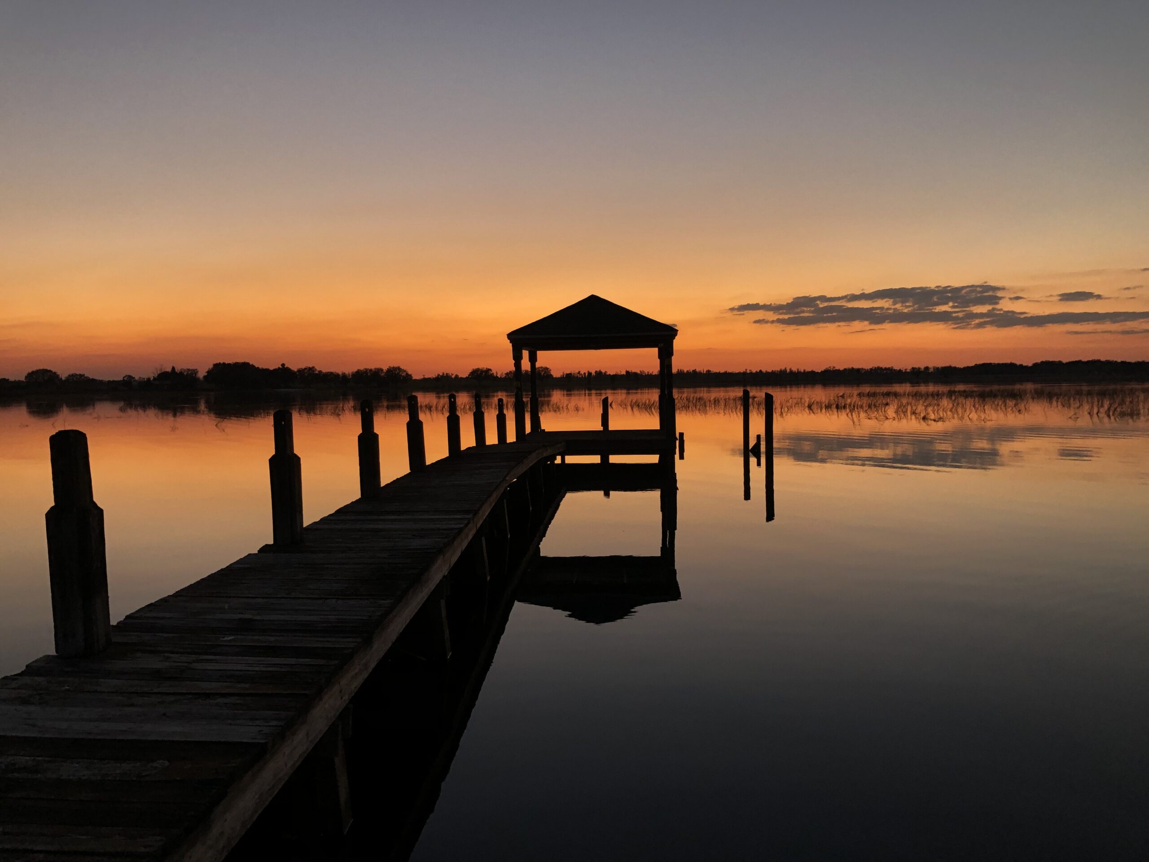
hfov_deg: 63.4
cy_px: 431
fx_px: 929
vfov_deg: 49.7
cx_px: 574
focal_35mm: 28
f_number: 1.8
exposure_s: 1/40
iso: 320
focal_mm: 3.99
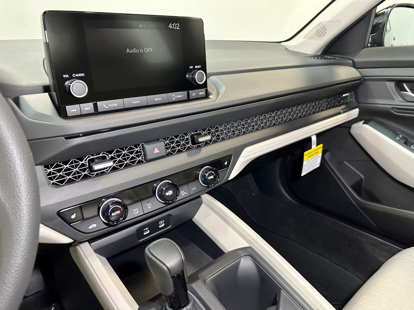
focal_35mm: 24
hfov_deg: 71.6
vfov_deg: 56.8
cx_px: 207
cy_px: 155
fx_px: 287
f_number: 1.78
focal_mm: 6.86
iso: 800
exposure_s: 1/40
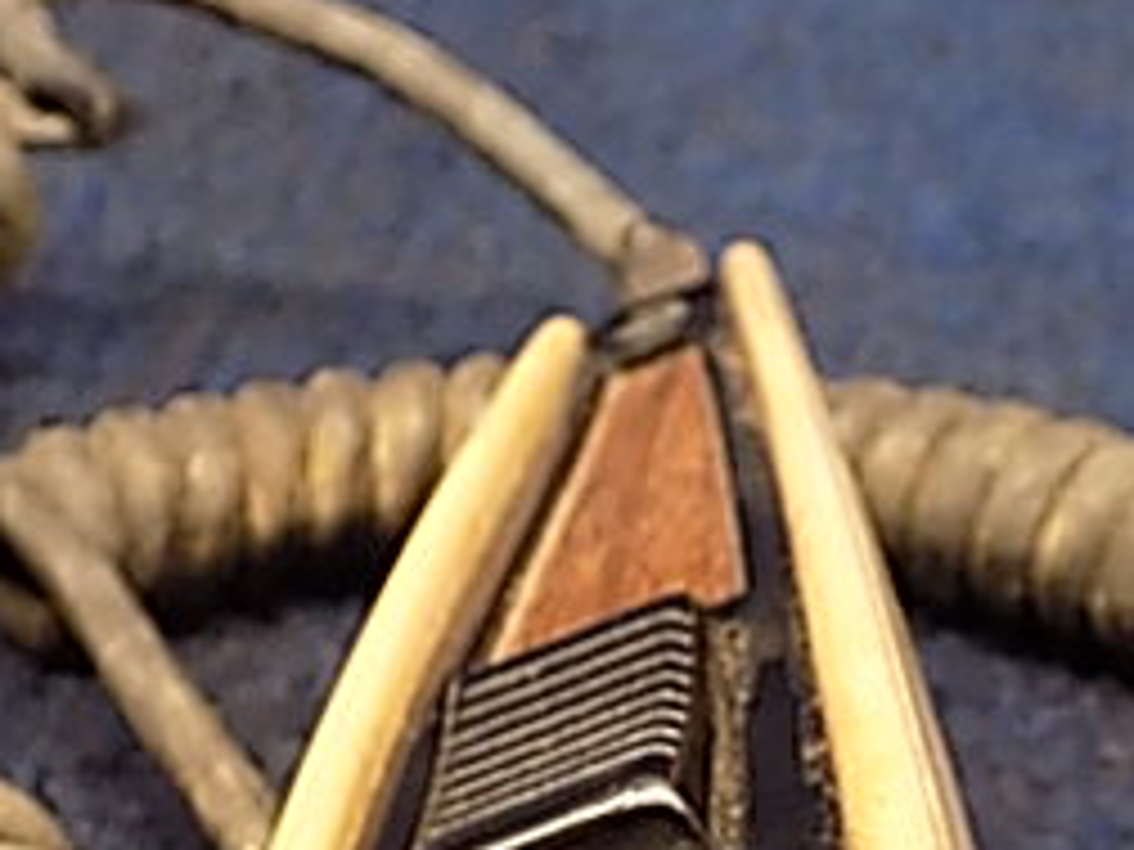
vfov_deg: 12.4
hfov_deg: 16.8
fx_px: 3833
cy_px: 931
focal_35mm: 117
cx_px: 576
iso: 400
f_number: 3.7
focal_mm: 8.1
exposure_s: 1/10
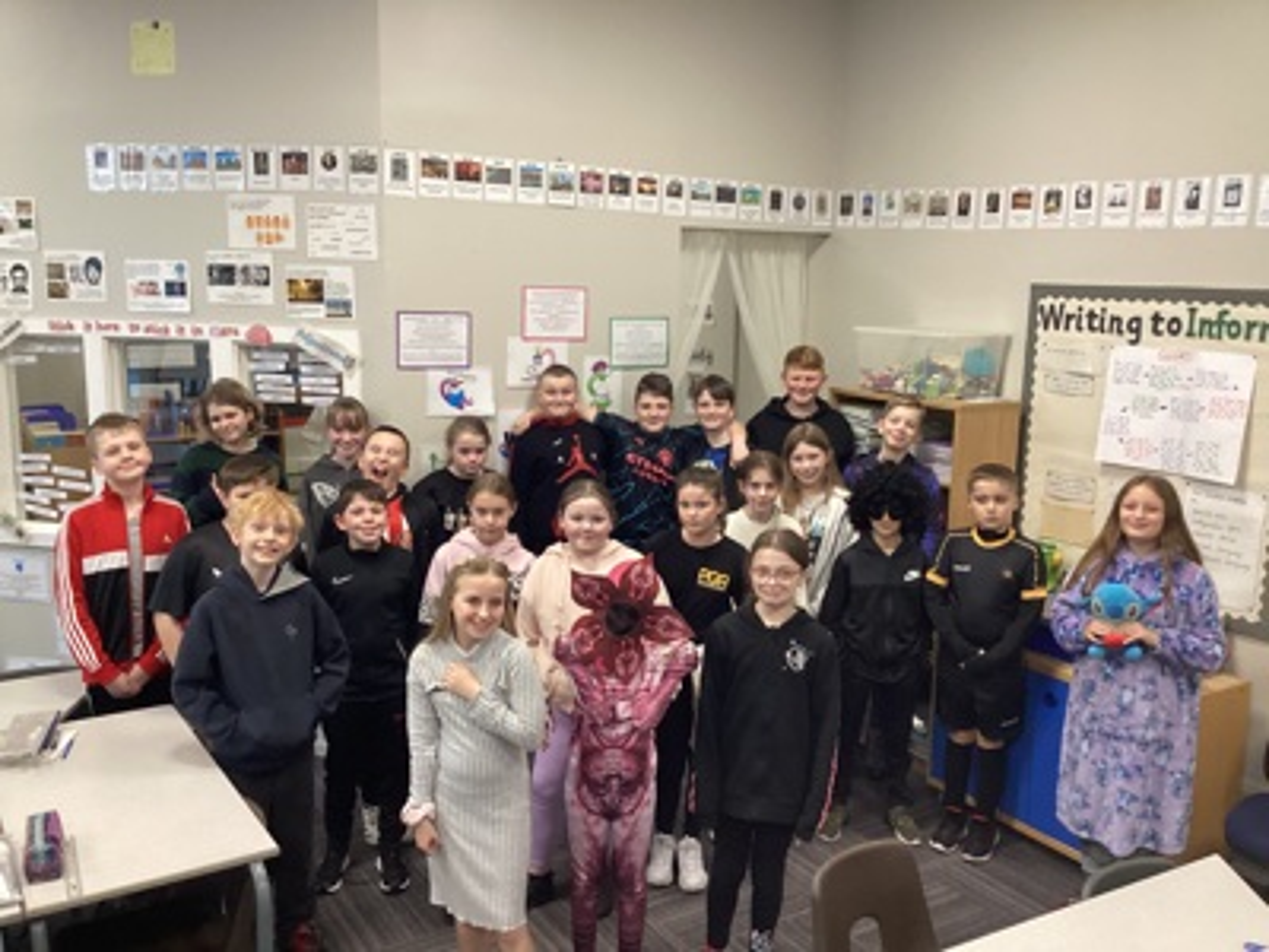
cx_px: 634
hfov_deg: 58.4
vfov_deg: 45.4
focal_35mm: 31
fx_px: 1136
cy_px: 476
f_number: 2.4
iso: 320
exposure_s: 1/60
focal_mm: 3.3
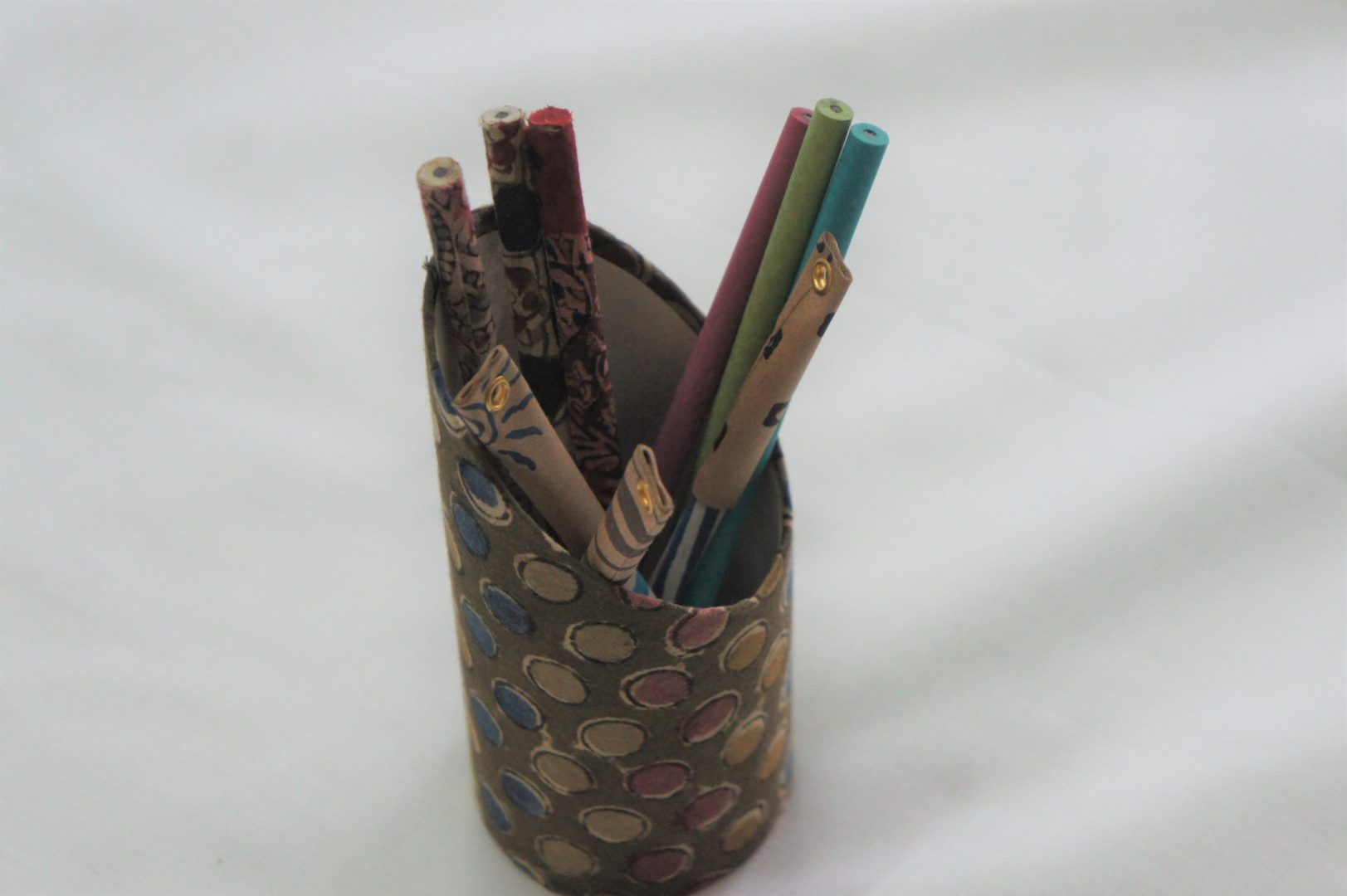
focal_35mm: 82
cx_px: 674
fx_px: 3085
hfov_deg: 24.6
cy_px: 448
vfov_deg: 16.5
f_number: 5.6
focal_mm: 55
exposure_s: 1/100
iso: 1600
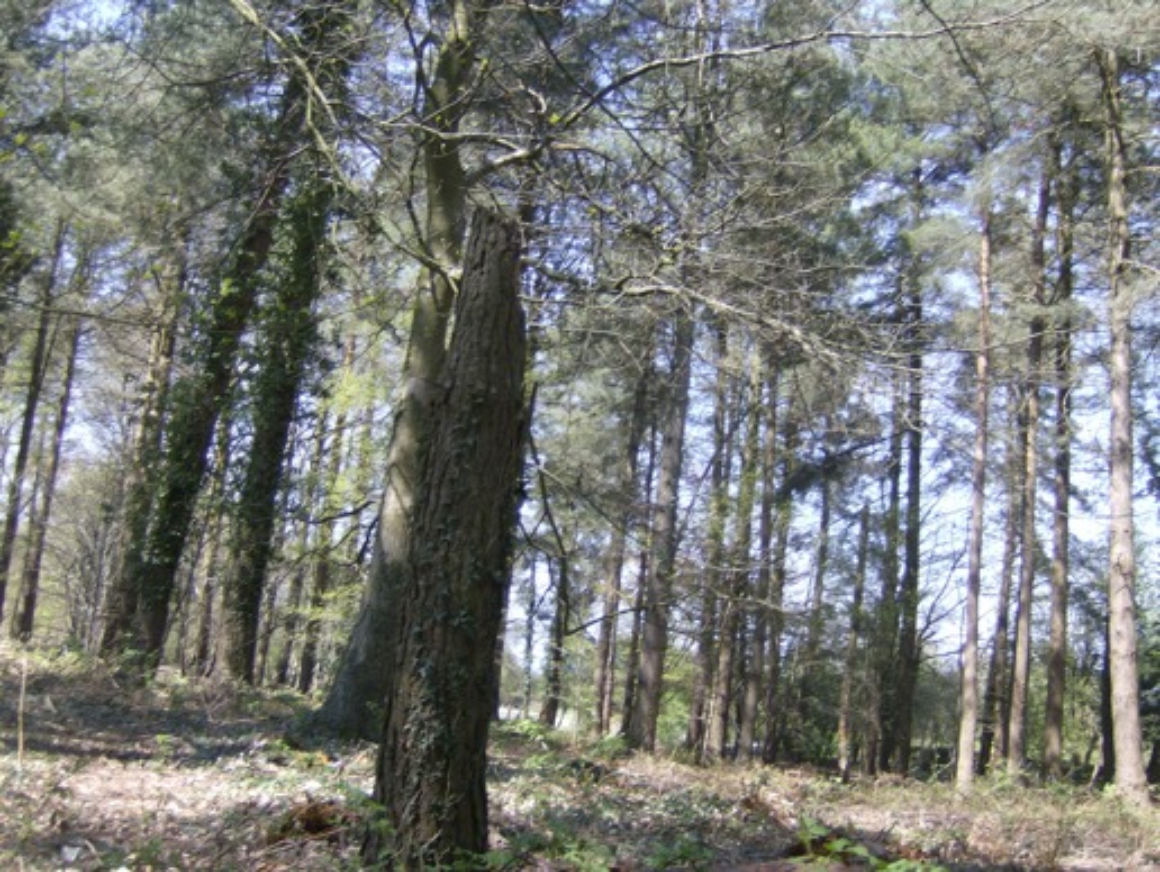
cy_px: 436
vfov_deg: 39.7
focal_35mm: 36
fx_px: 1208
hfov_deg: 51.3
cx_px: 580
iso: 100
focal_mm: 6
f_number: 2.8
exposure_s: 1/281
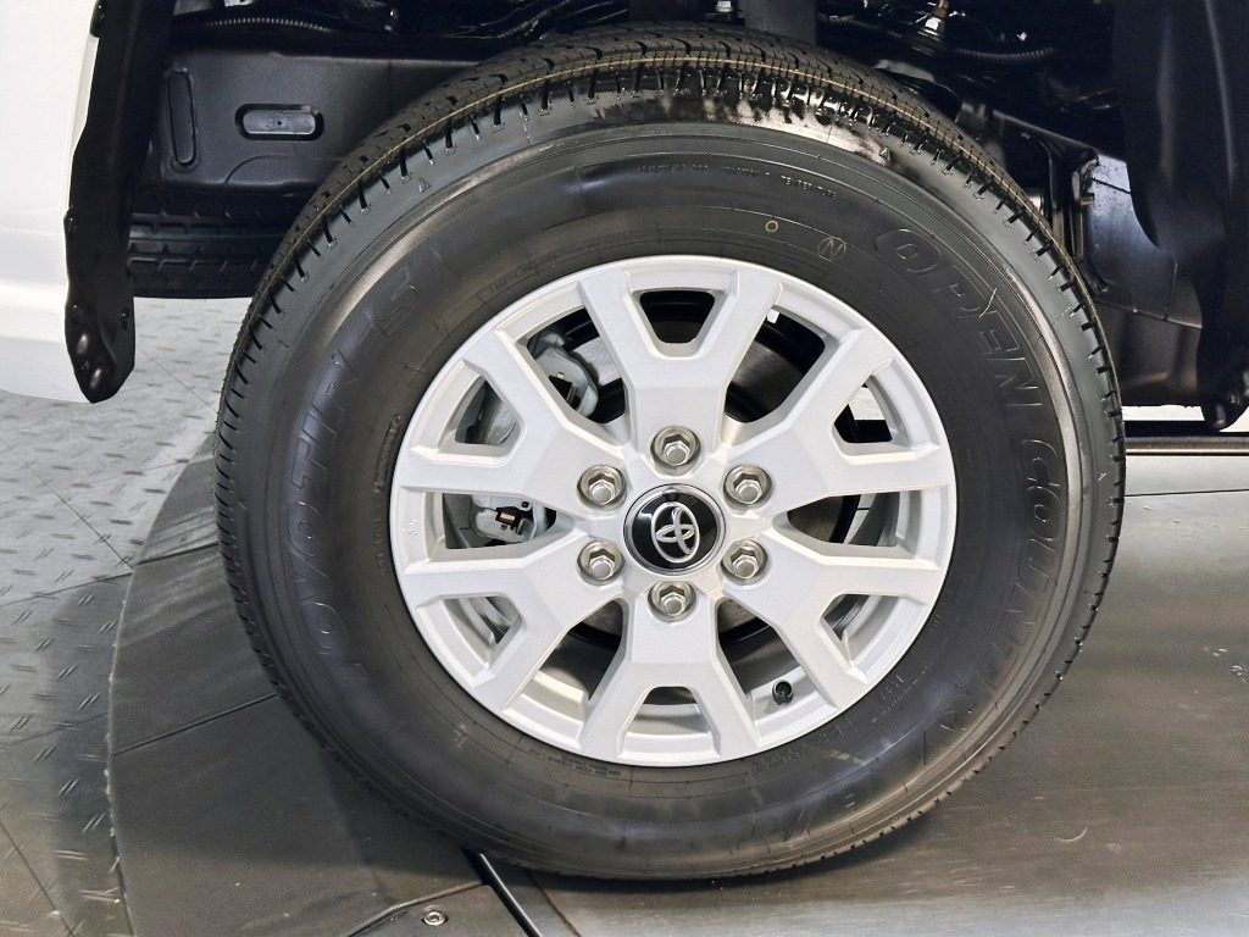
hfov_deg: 39.7
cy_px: 468
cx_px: 624
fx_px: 1732
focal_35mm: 48
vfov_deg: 30.3
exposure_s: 1/40
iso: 500
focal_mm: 6.86
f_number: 1.78
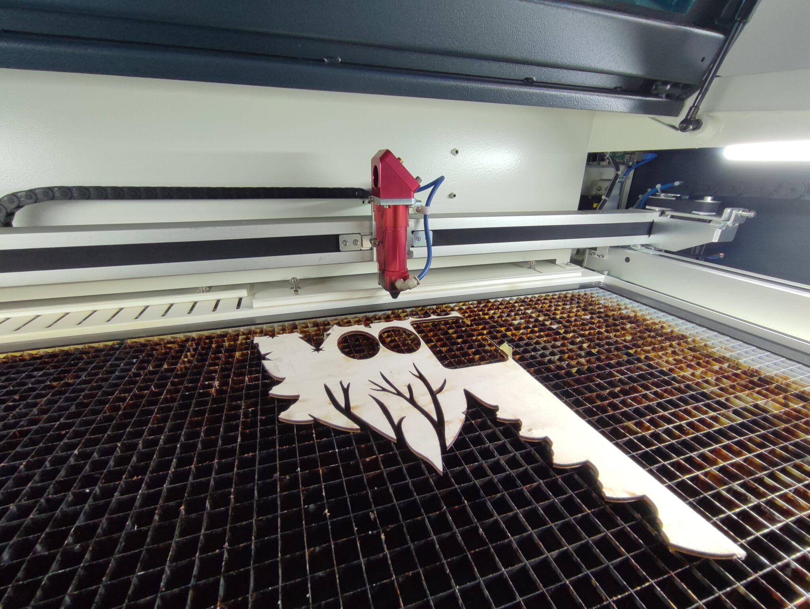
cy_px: 304
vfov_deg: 78.2
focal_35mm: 16
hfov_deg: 94.5
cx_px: 405
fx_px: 375
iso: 157
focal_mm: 1.65
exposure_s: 1/50
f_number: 2.2
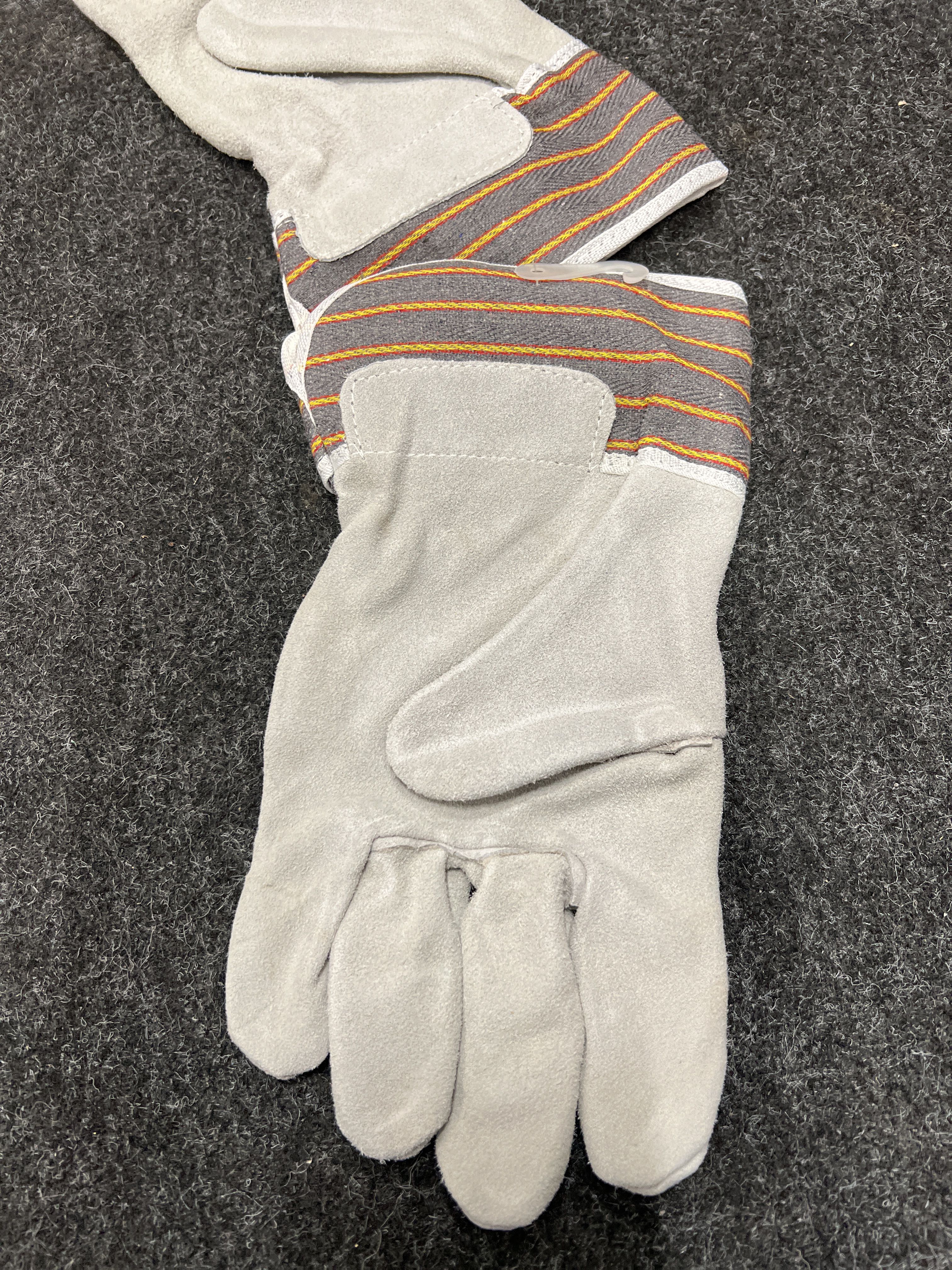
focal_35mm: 26
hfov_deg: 53.1
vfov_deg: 67.3
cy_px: 635
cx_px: 476
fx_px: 953
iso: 125
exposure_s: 1/104
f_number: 1.5
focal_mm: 5.7
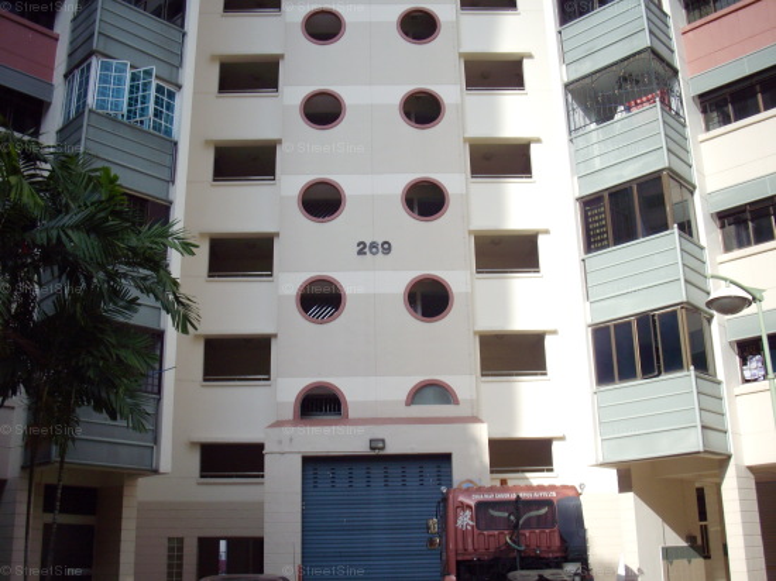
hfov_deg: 50.2
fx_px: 829
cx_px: 388
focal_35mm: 37
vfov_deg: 38.6
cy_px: 290
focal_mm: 6.2
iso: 80
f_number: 5.6
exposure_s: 1/160
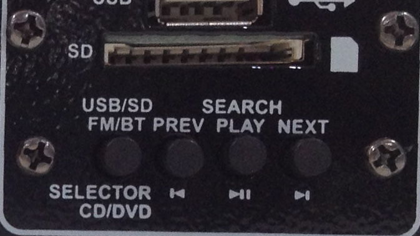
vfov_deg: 6.5
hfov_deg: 11.1
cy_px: 243
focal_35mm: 185
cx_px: -250
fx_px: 2060
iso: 80
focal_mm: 4.28
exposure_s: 1/20
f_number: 2.4
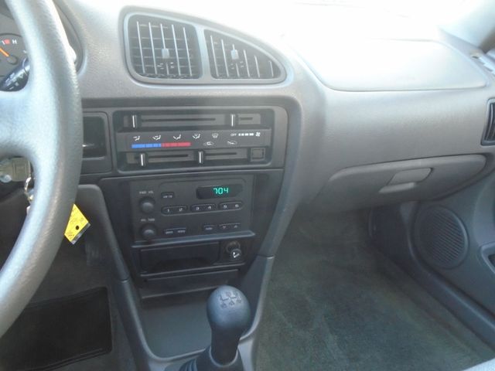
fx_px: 372
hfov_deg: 67.3
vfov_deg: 53.1
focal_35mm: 26
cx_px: 248
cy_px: 186
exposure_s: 1/30
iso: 320
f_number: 3.2
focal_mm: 4.6
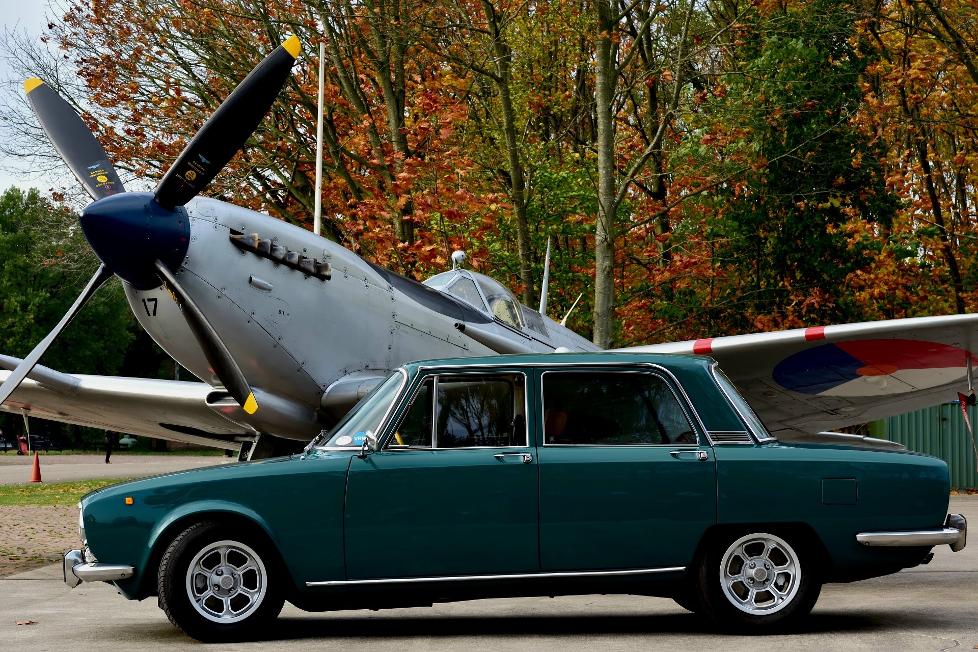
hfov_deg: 28.8
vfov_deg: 19.5
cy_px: 326
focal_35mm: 70
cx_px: 489
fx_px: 1902
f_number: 11
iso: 400
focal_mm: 70
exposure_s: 1/100
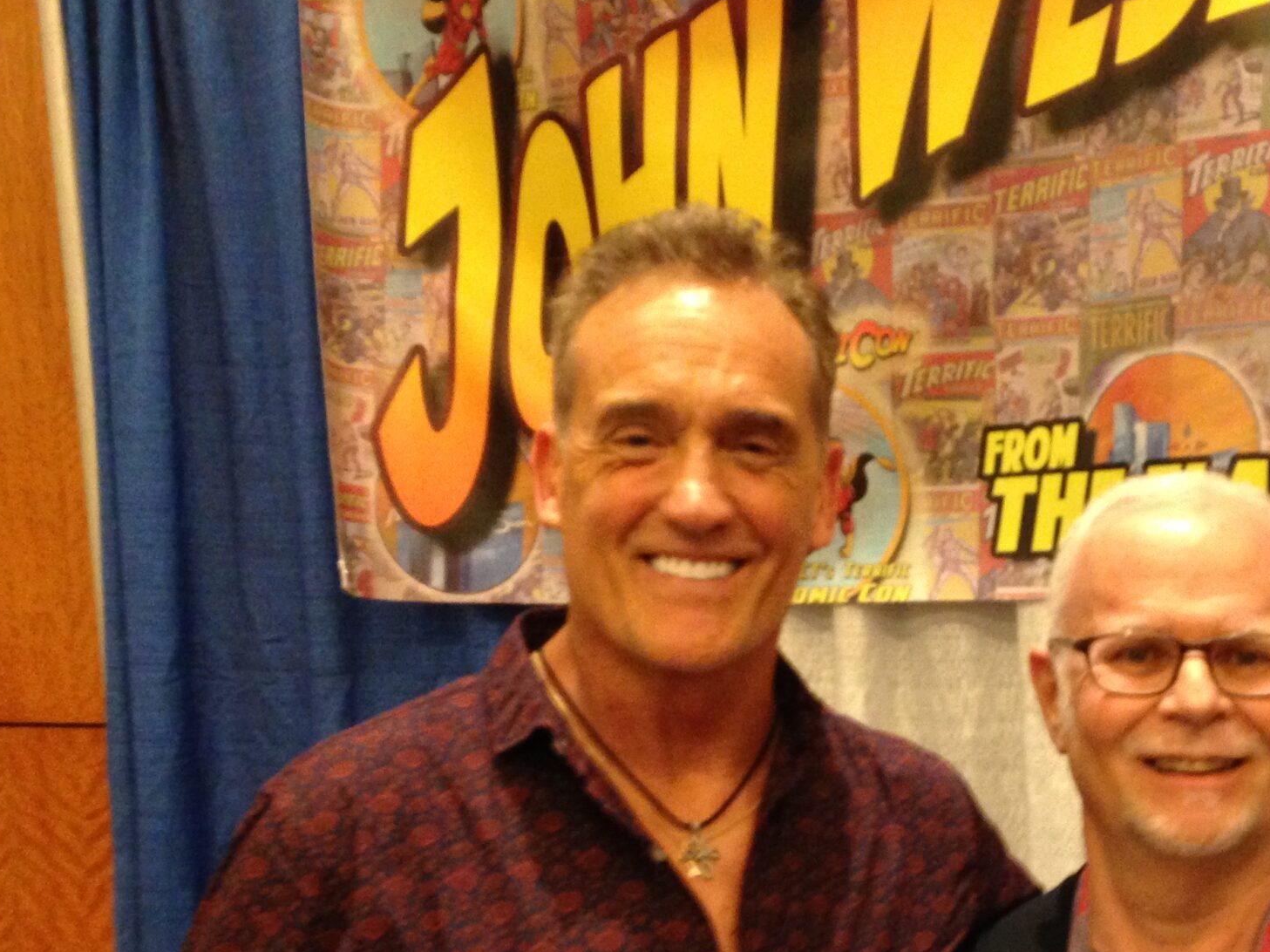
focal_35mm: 58
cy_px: 802
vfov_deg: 24.7
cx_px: 881
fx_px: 2127
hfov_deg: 32.9
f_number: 2.4
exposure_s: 1/20
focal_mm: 4.12
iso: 320
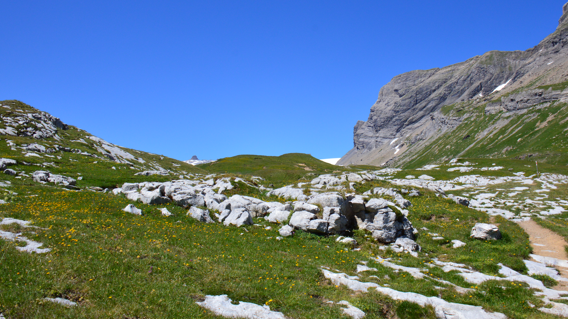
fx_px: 467
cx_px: 308
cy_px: 153
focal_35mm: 31
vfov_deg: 37.8
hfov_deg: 62.5
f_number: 11
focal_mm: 18
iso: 400
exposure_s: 1/500
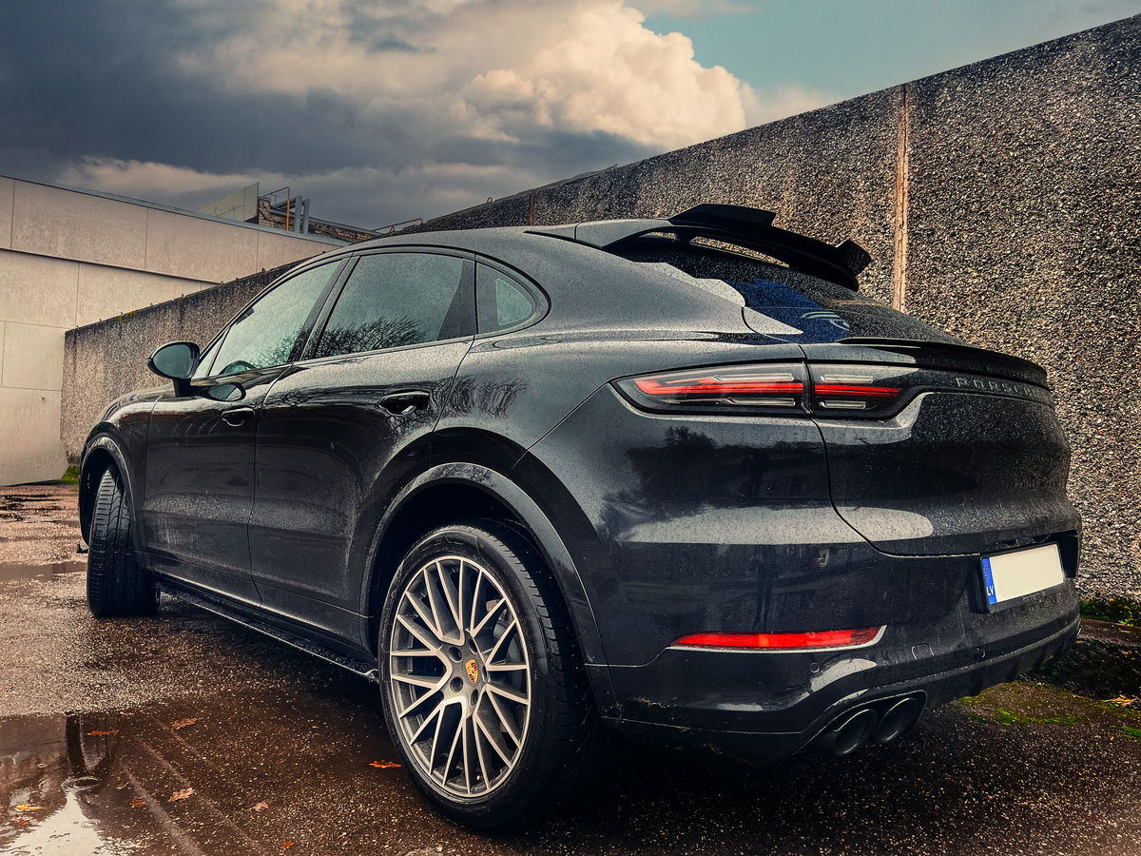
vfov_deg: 53.1
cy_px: 428
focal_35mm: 26
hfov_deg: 67.3
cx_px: 570
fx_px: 857
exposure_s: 1/280
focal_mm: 5.7
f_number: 1.5
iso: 40
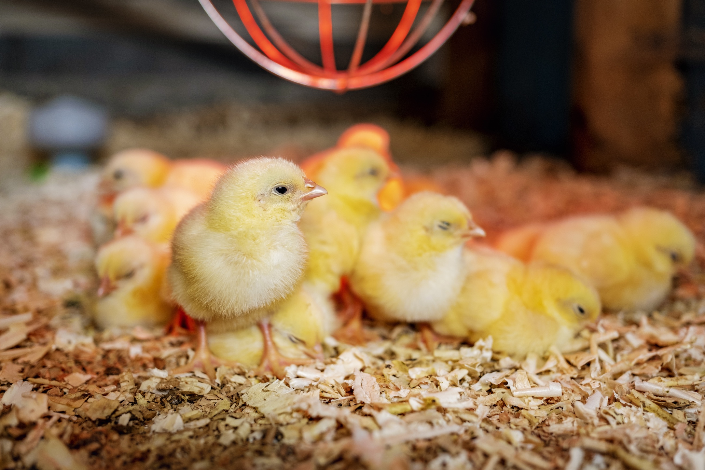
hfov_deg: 54.4
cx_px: 352
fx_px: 685
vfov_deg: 37.9
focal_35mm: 35
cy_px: 235
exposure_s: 1/500
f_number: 2
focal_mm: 23
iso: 1000
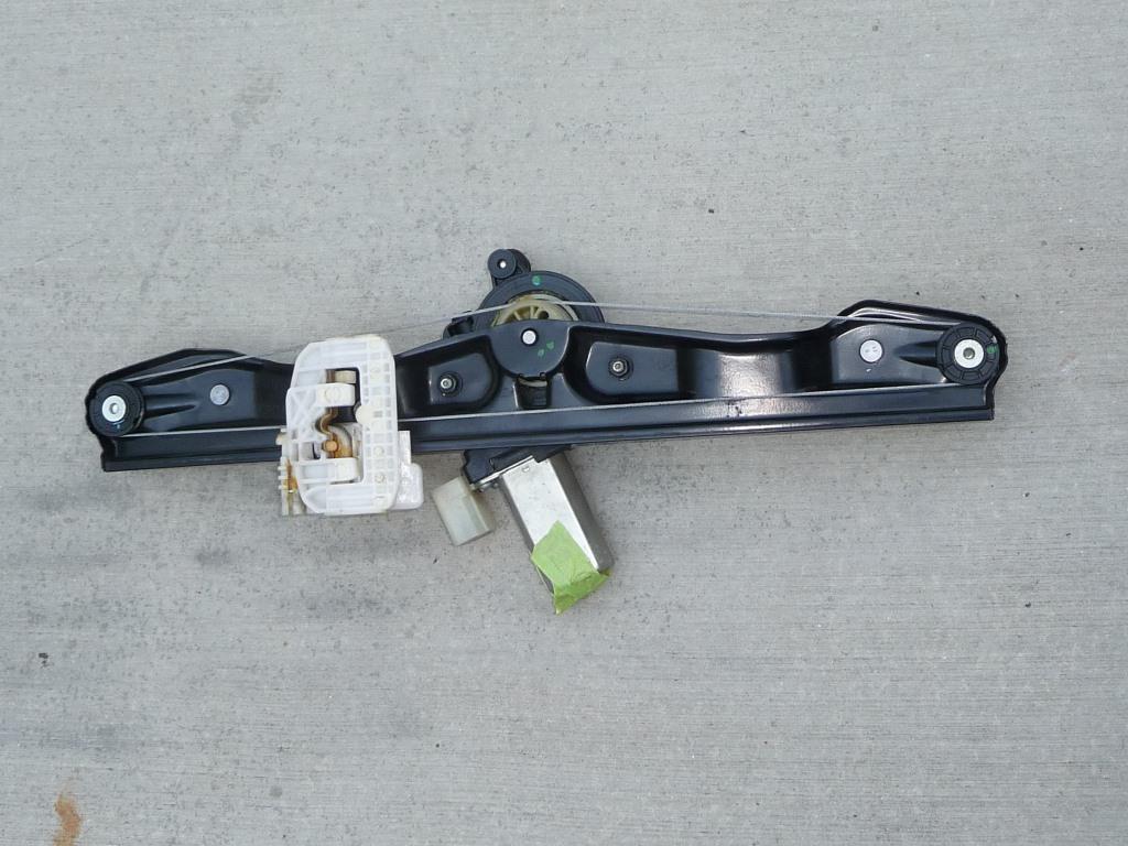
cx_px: 564
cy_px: 423
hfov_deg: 38.2
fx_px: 1629
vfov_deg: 29.1
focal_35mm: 50
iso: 100
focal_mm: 5
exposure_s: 1/200
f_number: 3.4
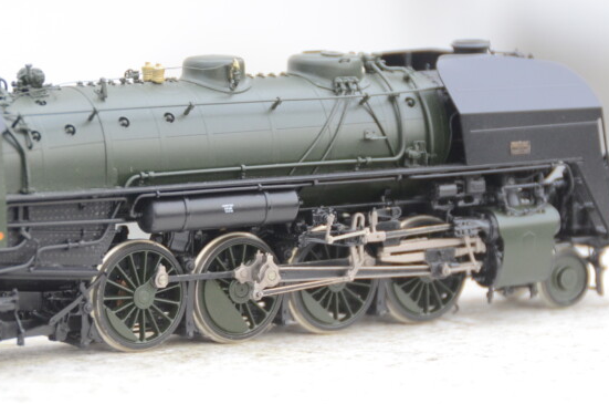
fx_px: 5267
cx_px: 197
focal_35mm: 312
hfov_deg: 6.6
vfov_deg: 4.4
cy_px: 206
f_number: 5.3
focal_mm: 112
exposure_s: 1/200
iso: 800
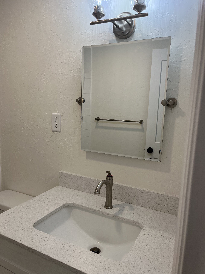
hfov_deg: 53.1
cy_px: 137
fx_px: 205
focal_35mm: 26
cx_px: 102
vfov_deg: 67.3
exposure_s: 1/139
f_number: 1.6
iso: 64
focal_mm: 5.1
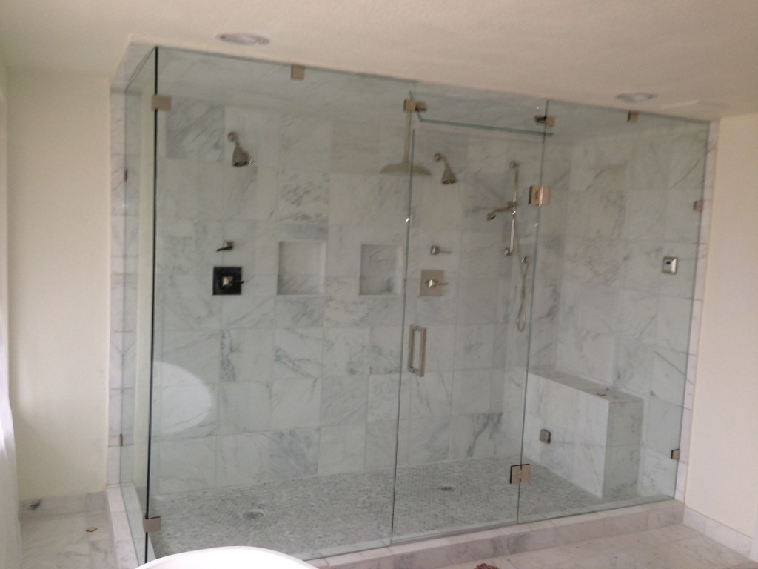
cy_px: 284
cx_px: 379
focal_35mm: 33
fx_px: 723
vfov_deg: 42.9
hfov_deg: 55.4
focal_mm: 4.13
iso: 64
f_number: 2.4
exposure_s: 1/20
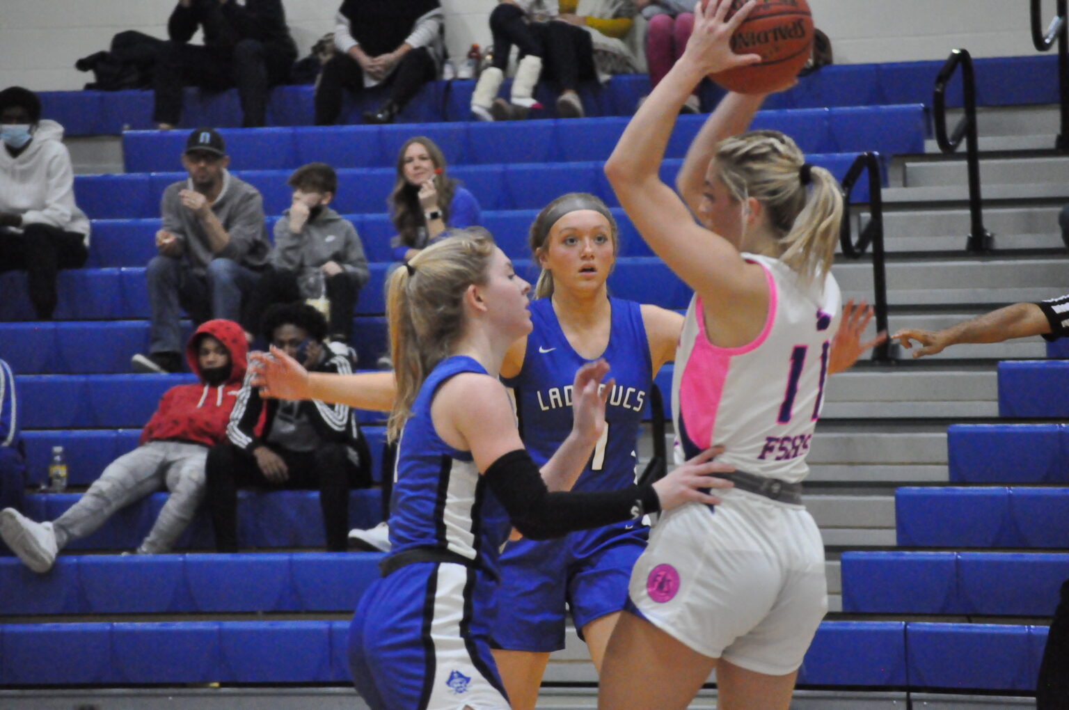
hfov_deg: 11.0
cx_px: 534
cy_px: 355
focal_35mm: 188
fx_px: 5561
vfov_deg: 7.3
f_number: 4.8
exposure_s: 1/250
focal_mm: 125
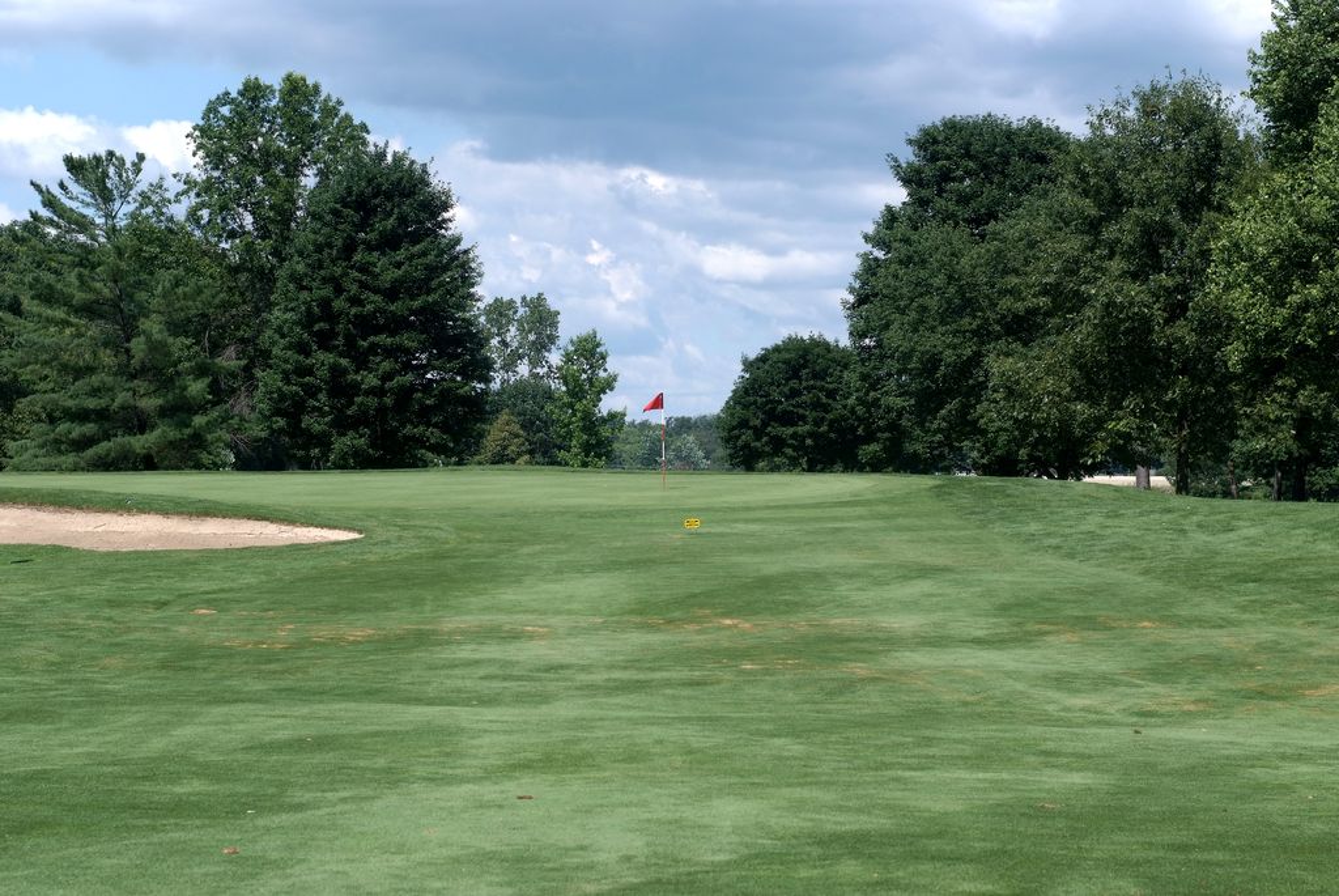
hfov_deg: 19.4
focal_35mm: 105
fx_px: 3909
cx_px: 670
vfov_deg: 13.1
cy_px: 448
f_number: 7.1
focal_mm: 70
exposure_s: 1/400
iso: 200
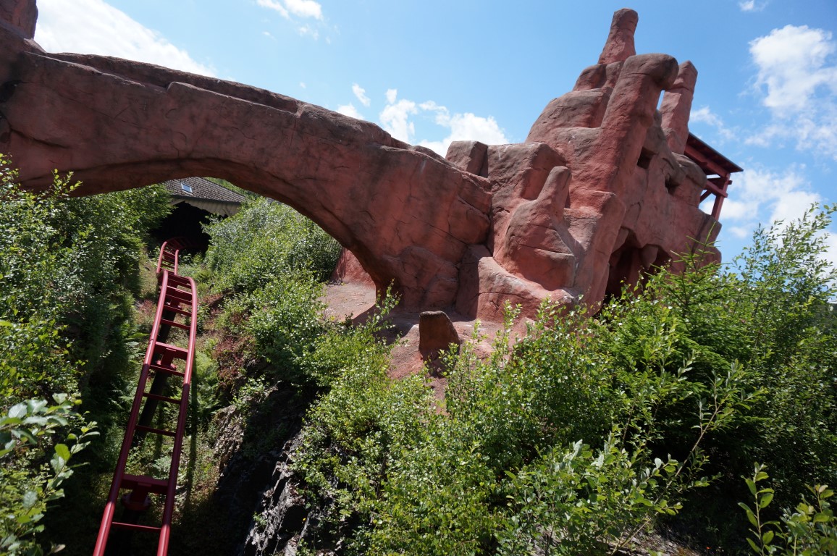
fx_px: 557
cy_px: 278
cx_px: 418
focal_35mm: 24
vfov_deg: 53.0
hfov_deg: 73.8
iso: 320
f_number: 4
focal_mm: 16
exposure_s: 1/3200
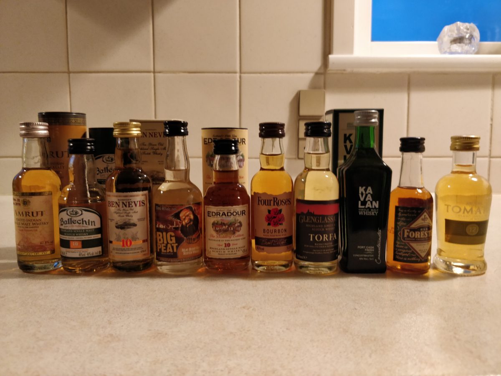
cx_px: 250
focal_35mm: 24
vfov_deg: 56.8
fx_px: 347
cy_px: 188
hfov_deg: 71.6
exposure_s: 1/33
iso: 800
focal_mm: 4.1
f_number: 1.7
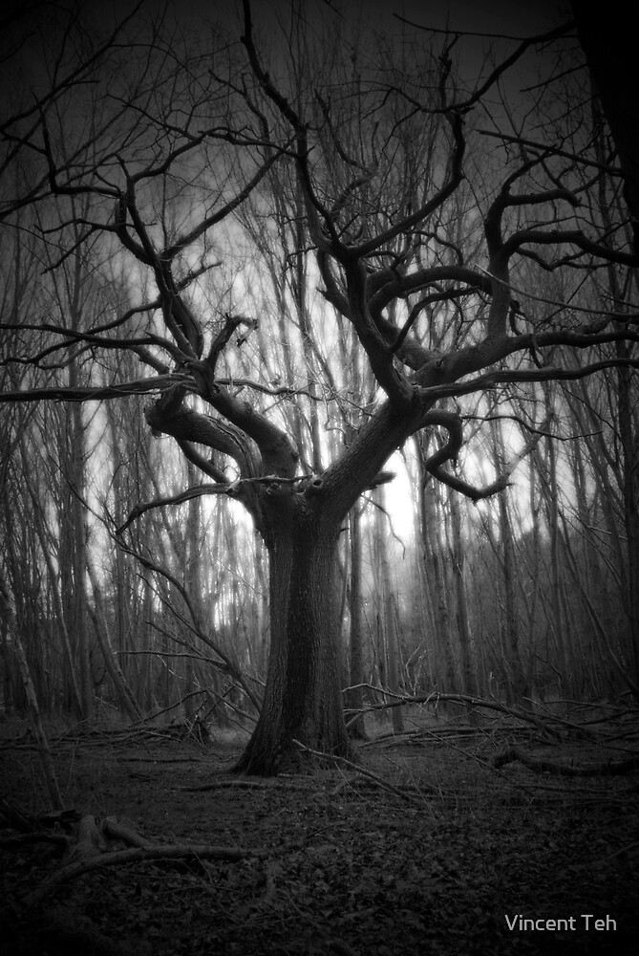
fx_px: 1195
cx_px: 320
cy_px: 478
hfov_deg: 29.9
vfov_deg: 43.6
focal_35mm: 45
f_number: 32
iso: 100
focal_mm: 30
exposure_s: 1/2
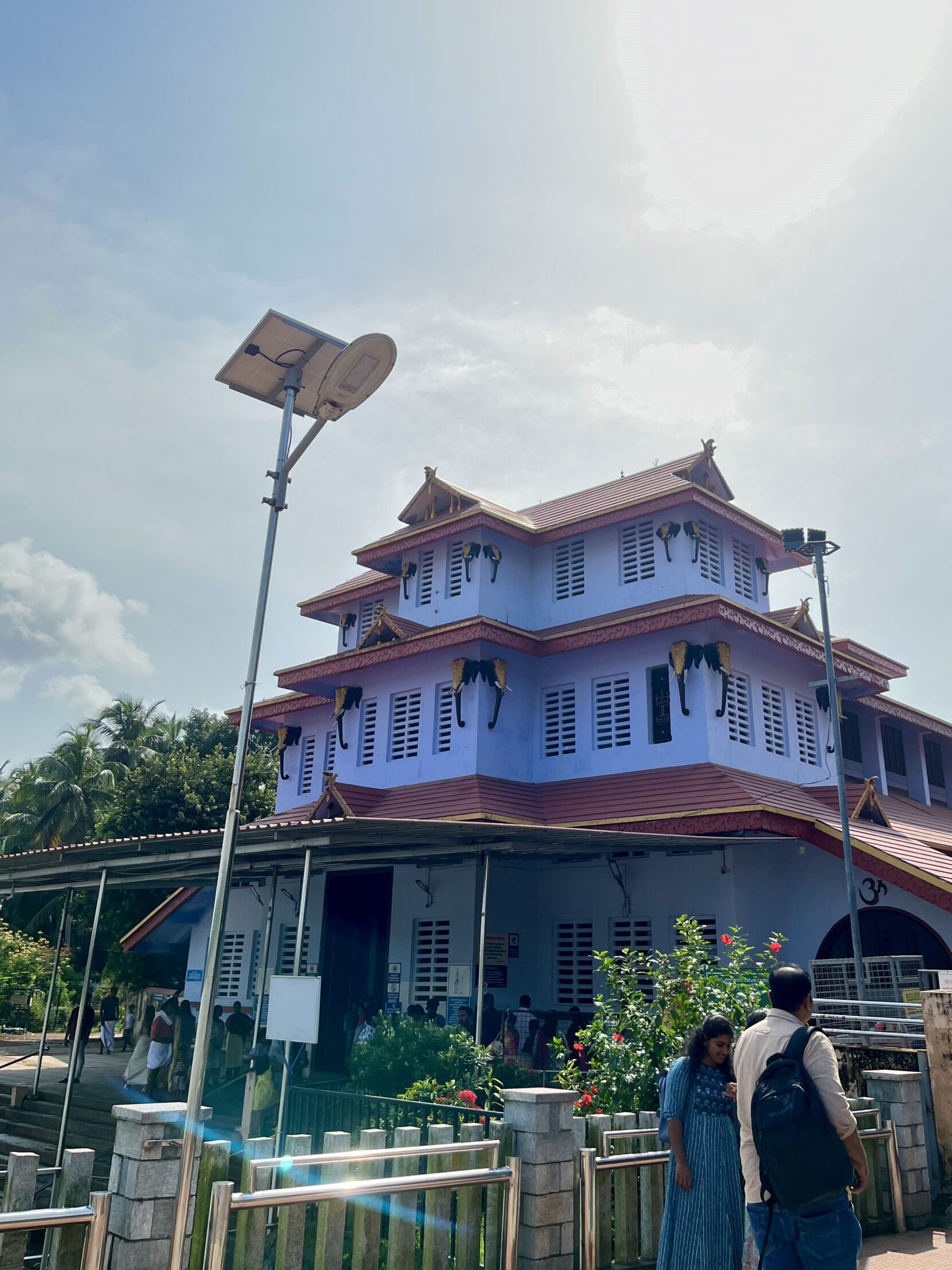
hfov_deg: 46.7
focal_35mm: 30
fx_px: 1100
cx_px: 541
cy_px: 542
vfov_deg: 59.7
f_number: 1.6
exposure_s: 1/2410
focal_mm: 5.1
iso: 50
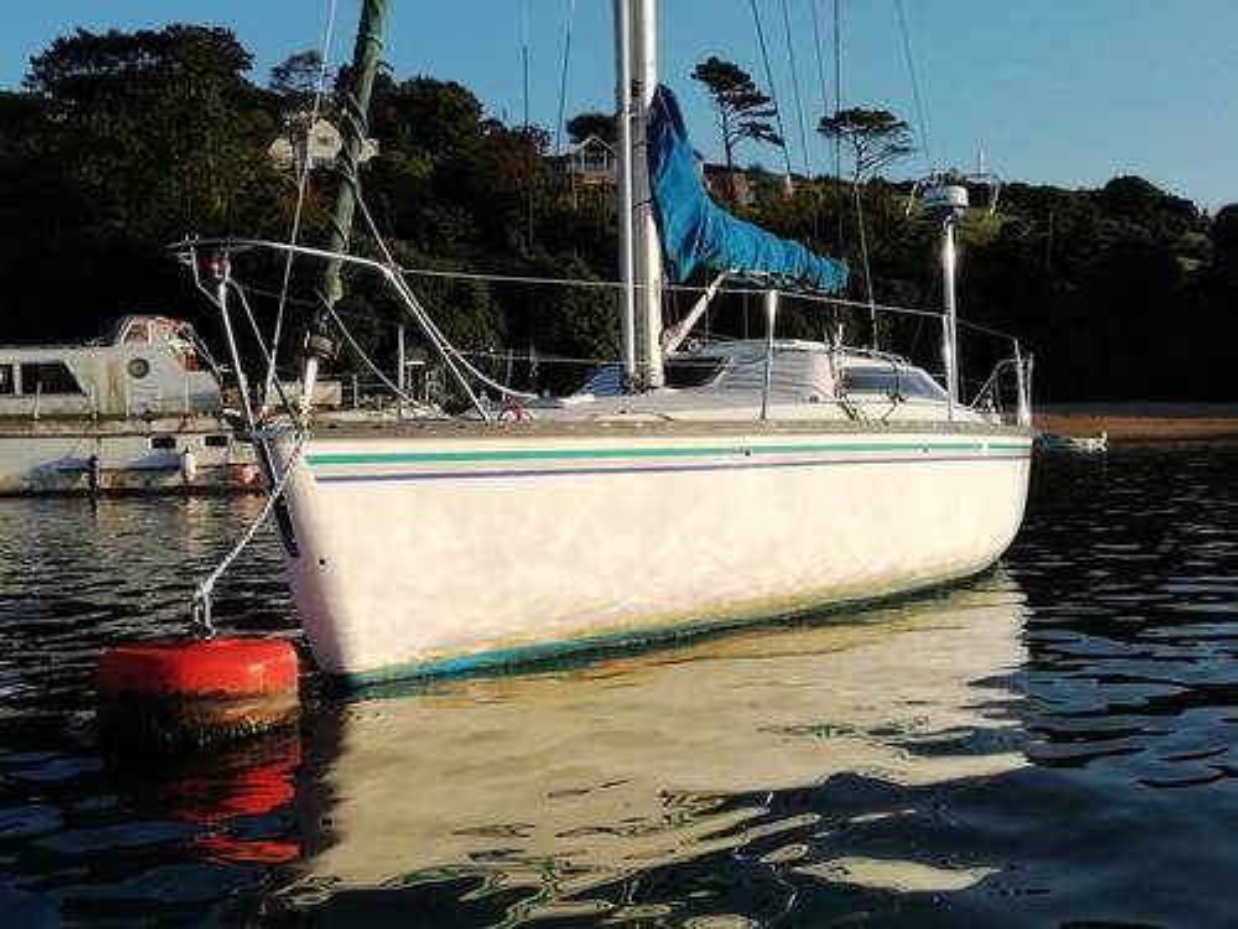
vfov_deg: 37.7
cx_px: 619
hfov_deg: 49.0
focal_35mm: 38
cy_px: 464
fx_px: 1359
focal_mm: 3.46
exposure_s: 1/1439
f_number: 2.2
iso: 50
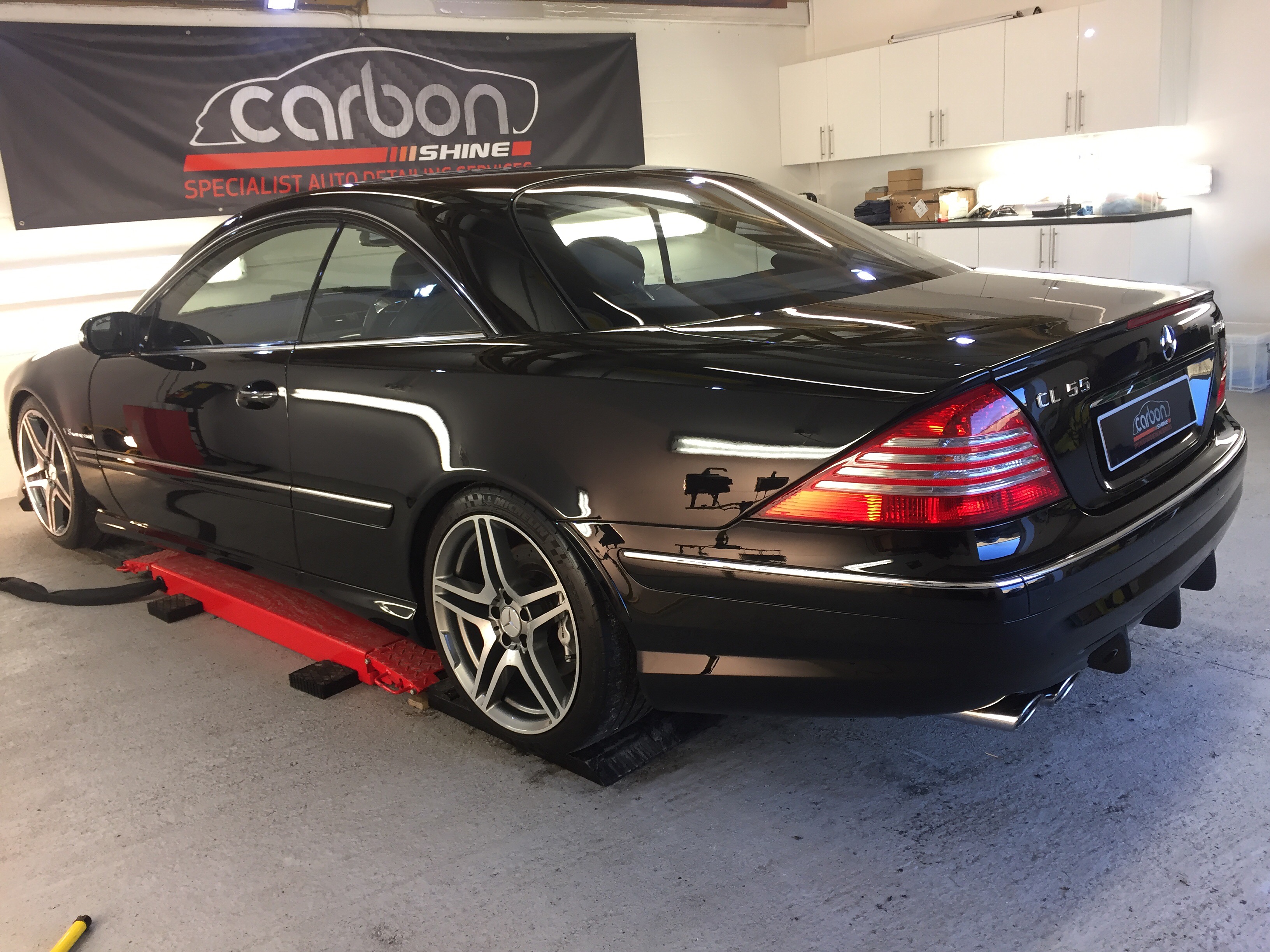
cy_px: 476
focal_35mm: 29
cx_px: 635
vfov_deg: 48.2
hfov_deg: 61.7
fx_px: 1064
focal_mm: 4.15
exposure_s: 1/33
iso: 32
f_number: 2.2
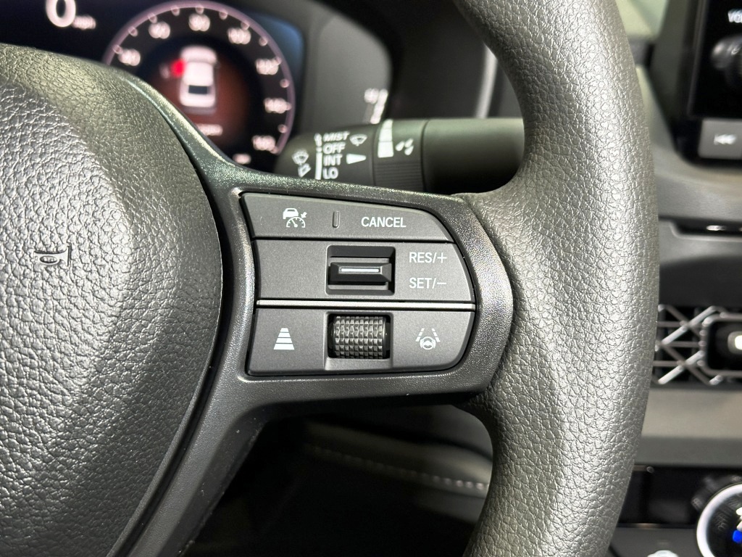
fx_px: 1029
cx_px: 371
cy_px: 278
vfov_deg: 30.3
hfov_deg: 39.7
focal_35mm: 48
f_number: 1.78
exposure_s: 1/40
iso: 400
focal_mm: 6.86
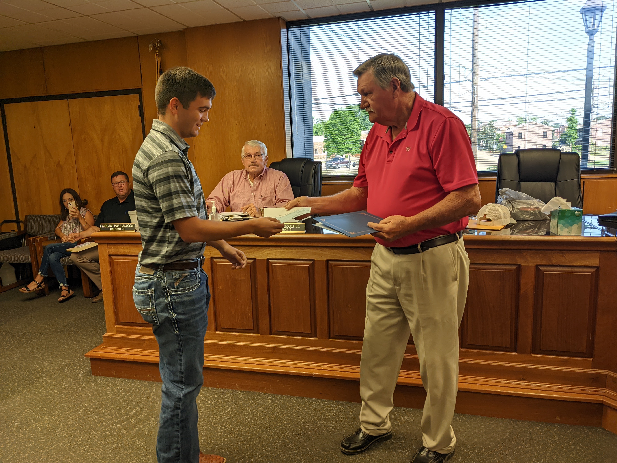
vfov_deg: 51.4
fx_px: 481
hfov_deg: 65.3
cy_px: 232
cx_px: 308
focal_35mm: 27
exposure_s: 1/187
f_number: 1.73
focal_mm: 4.38
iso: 48
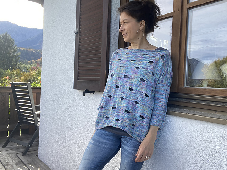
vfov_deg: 46.8
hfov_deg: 60.0
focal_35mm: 30
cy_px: 85
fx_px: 197
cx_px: 114
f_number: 2.2
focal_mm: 2.71
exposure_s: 1/158
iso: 25
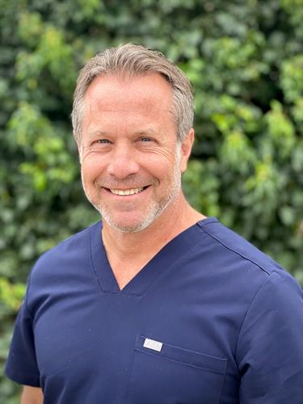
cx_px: 152
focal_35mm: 77
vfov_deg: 25.3
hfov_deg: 19.1
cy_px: 202
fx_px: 899
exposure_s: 1/121
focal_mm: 9
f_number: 2.8
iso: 40
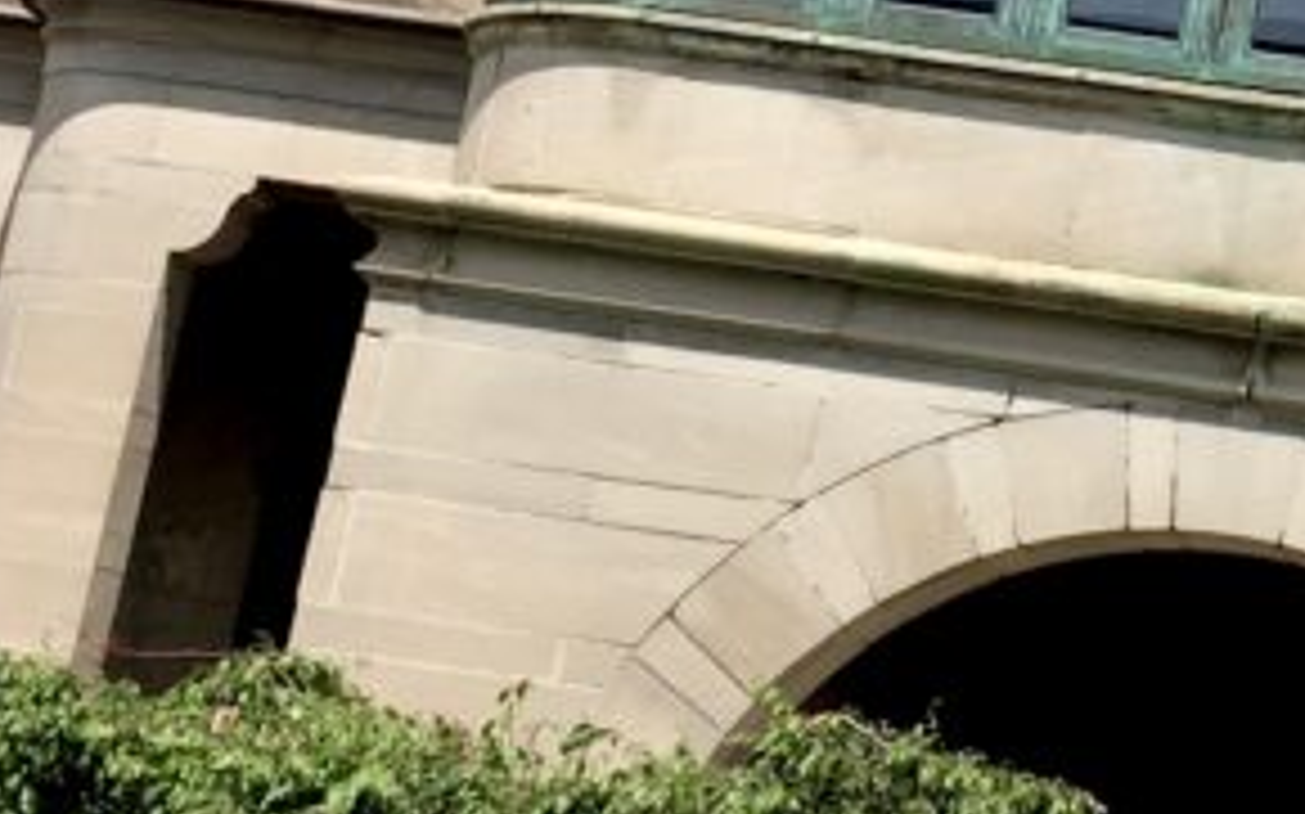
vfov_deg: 10.0
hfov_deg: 15.5
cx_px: 1616
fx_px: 4586
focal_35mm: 129
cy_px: -148
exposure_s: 1/1972
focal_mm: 4.15
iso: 25
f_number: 2.2
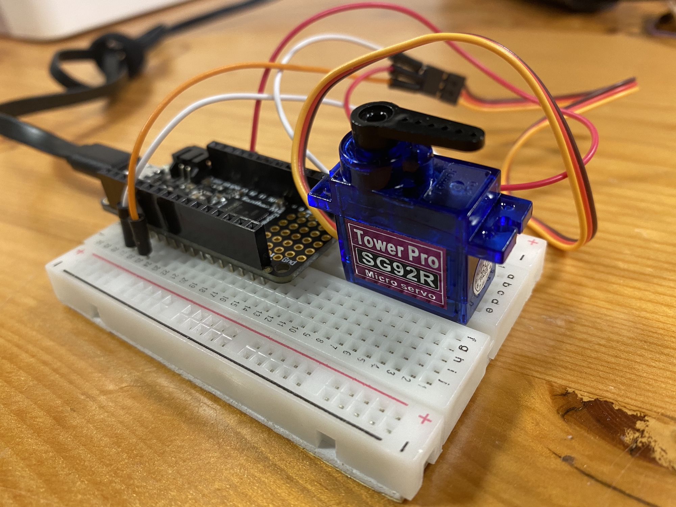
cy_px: 254
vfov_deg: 53.1
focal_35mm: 26
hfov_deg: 67.3
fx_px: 508
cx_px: 338
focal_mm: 4.25
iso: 160
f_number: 1.8
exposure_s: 1/50
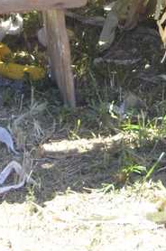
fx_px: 1293
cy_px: -268
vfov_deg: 10.2
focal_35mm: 186
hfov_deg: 7.3
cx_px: 2
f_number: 4.5
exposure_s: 1/125
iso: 160
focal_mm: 28
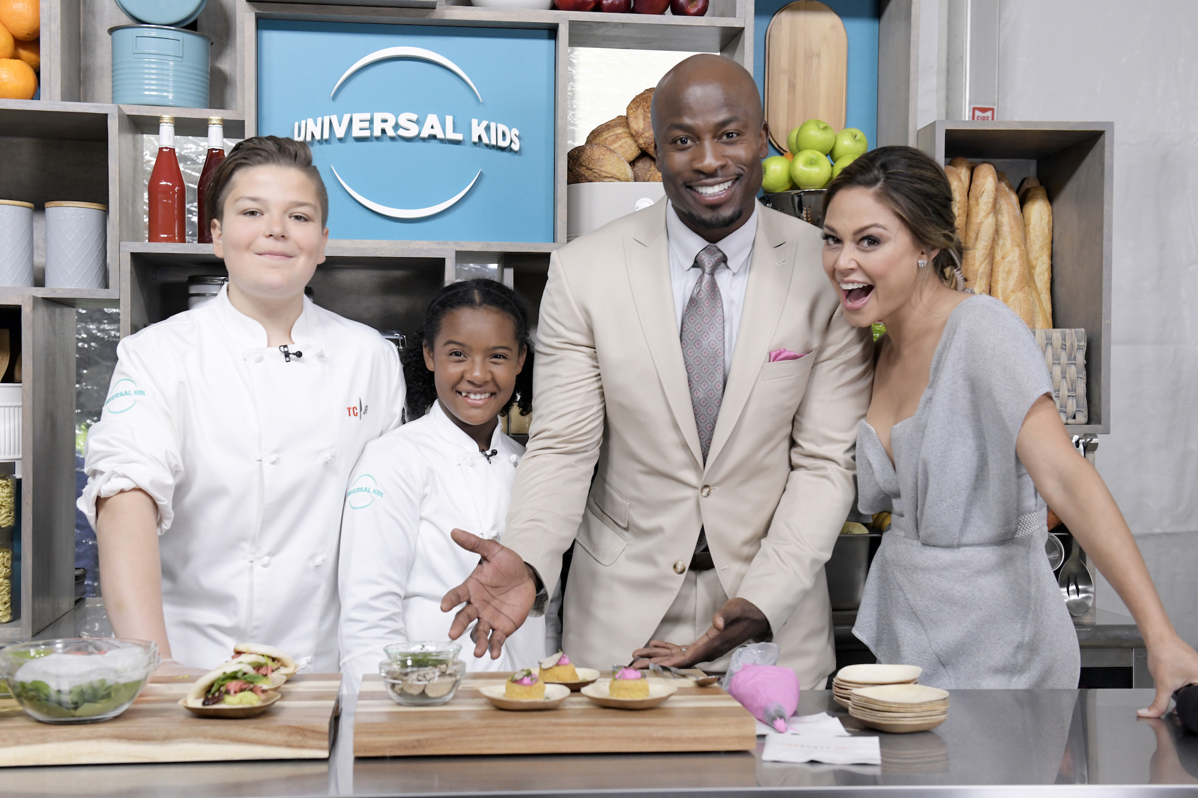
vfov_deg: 30.5
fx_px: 1464
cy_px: 399
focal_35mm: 44
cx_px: 599
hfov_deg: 44.5
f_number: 5.6
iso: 2500
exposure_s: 1/160
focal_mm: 44
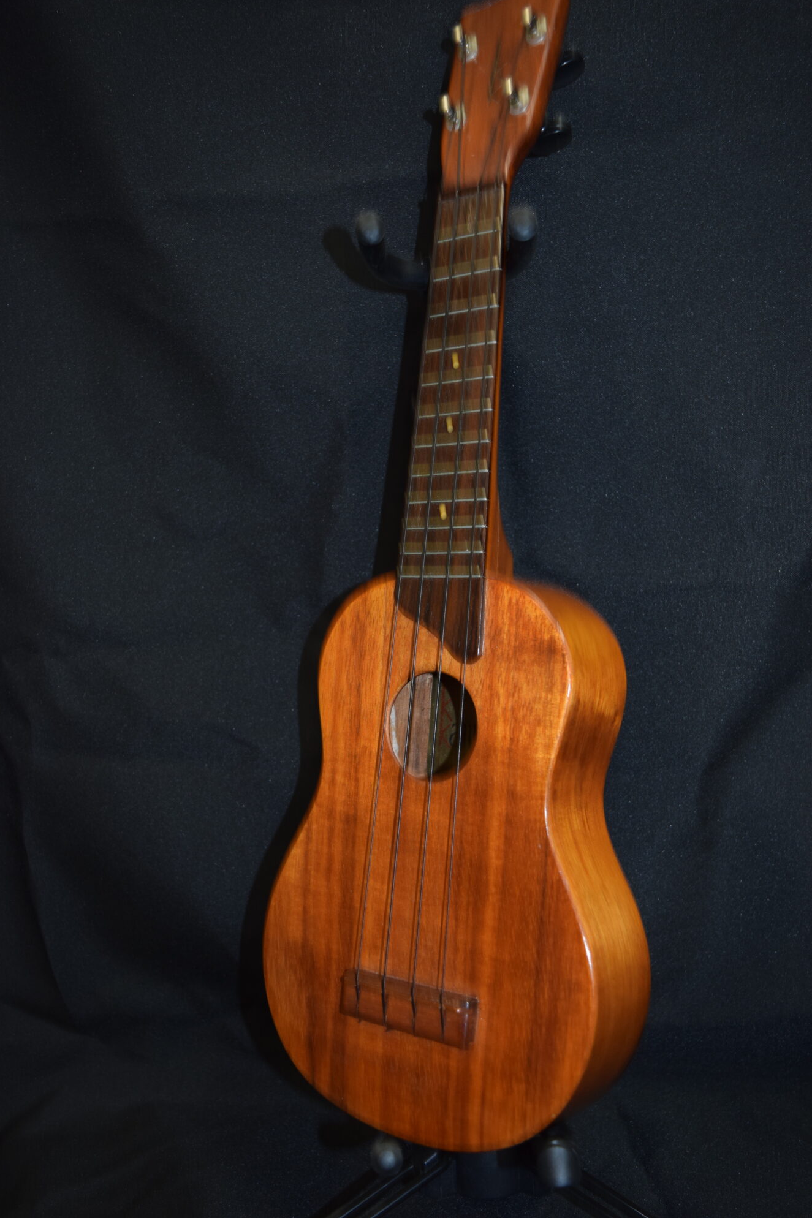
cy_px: 591
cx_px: 414
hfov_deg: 38.9
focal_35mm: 34
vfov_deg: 55.8
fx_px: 1150
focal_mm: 22
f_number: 3.8
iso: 560
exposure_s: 1/30
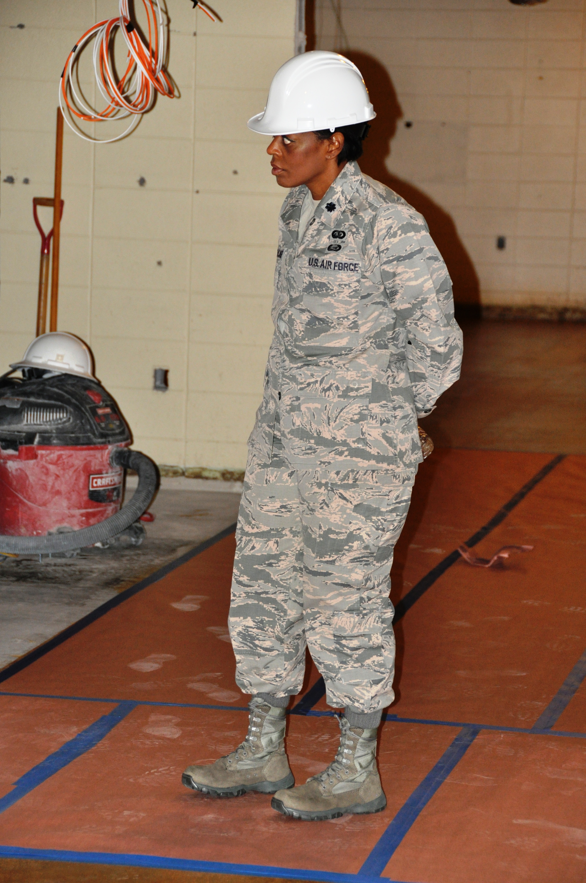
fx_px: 3011
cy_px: 442
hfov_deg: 11.1
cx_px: 293
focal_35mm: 123
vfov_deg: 16.7
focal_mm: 82
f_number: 5
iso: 800
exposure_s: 1/60
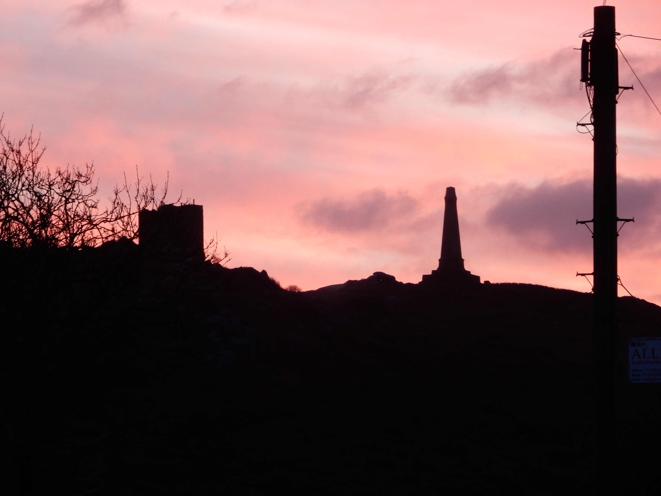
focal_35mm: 271
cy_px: 248
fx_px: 5175
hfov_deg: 7.3
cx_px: 330
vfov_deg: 5.5
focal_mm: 48.4
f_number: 6.3
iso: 360
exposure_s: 1/30
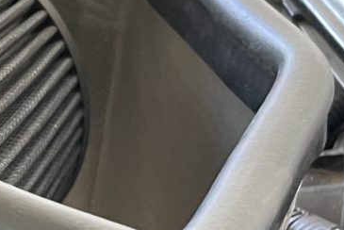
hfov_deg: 12.6
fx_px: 1415
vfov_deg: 9.2
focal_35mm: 148
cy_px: 273
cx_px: -278
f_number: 1.6
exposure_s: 1/42
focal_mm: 4.2
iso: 500
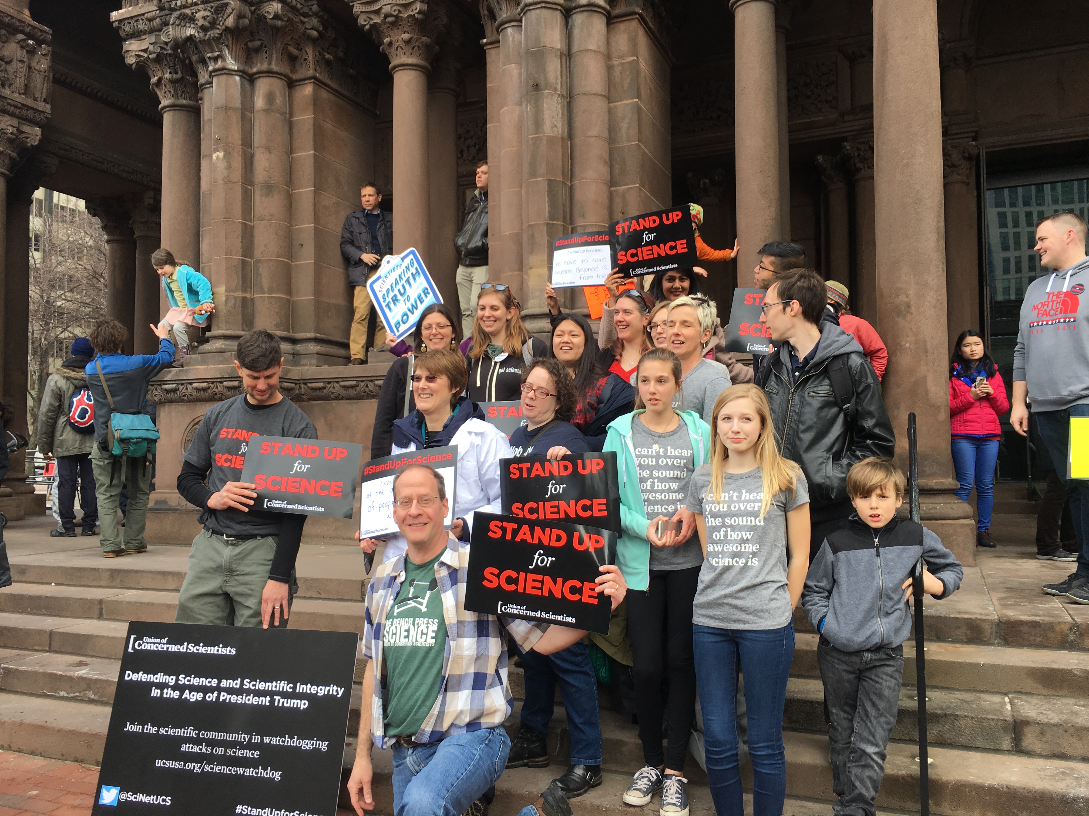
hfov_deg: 61.7
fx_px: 912
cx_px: 544
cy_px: 408
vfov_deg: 48.2
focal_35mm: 29
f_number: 2.2
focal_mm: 4.15
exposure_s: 1/309
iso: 25
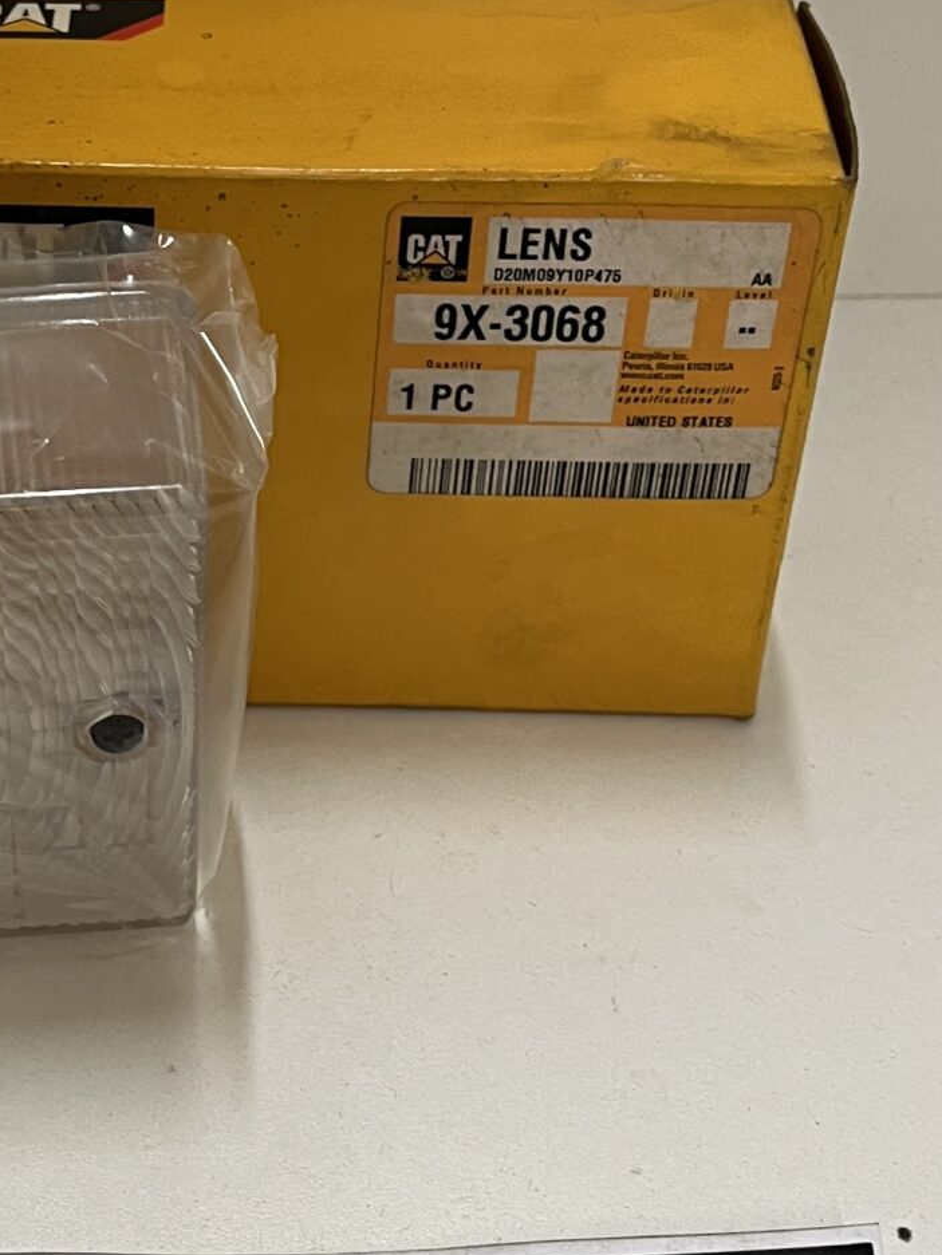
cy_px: 683
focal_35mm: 71
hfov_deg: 20.3
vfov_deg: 27.4
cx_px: 96
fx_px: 2576
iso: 100
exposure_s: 1/50
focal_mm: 5.1
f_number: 1.6
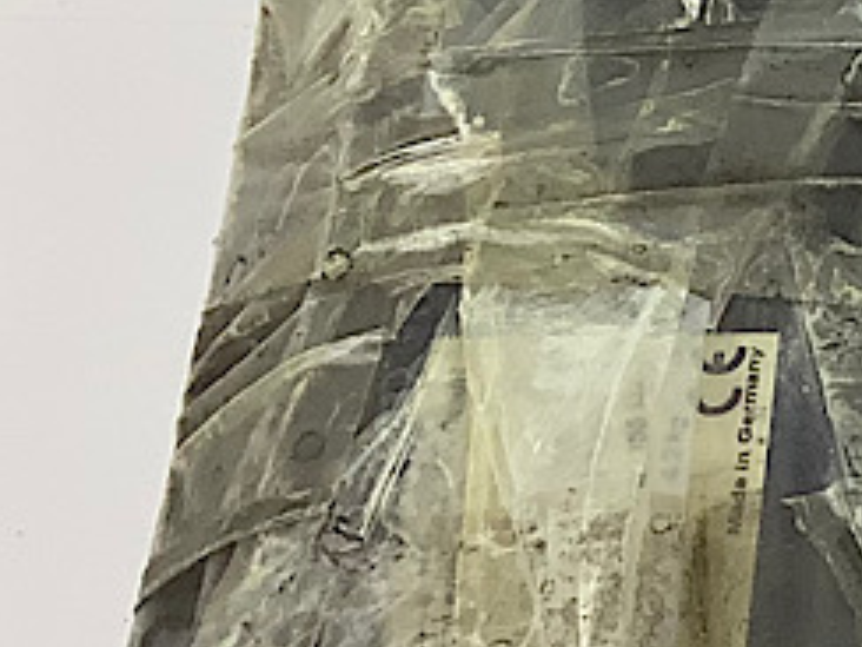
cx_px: 1733
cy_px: 46
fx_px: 3760
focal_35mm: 151
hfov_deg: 11.7
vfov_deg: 9.8
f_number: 2.4
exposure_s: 1/50
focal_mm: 3.3
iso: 50
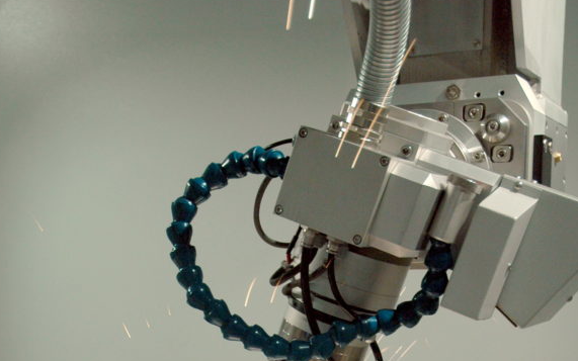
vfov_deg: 16.4
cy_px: 511
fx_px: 1164
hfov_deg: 27.8
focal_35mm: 74
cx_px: 249
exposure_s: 1/40
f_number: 3.8
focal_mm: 27
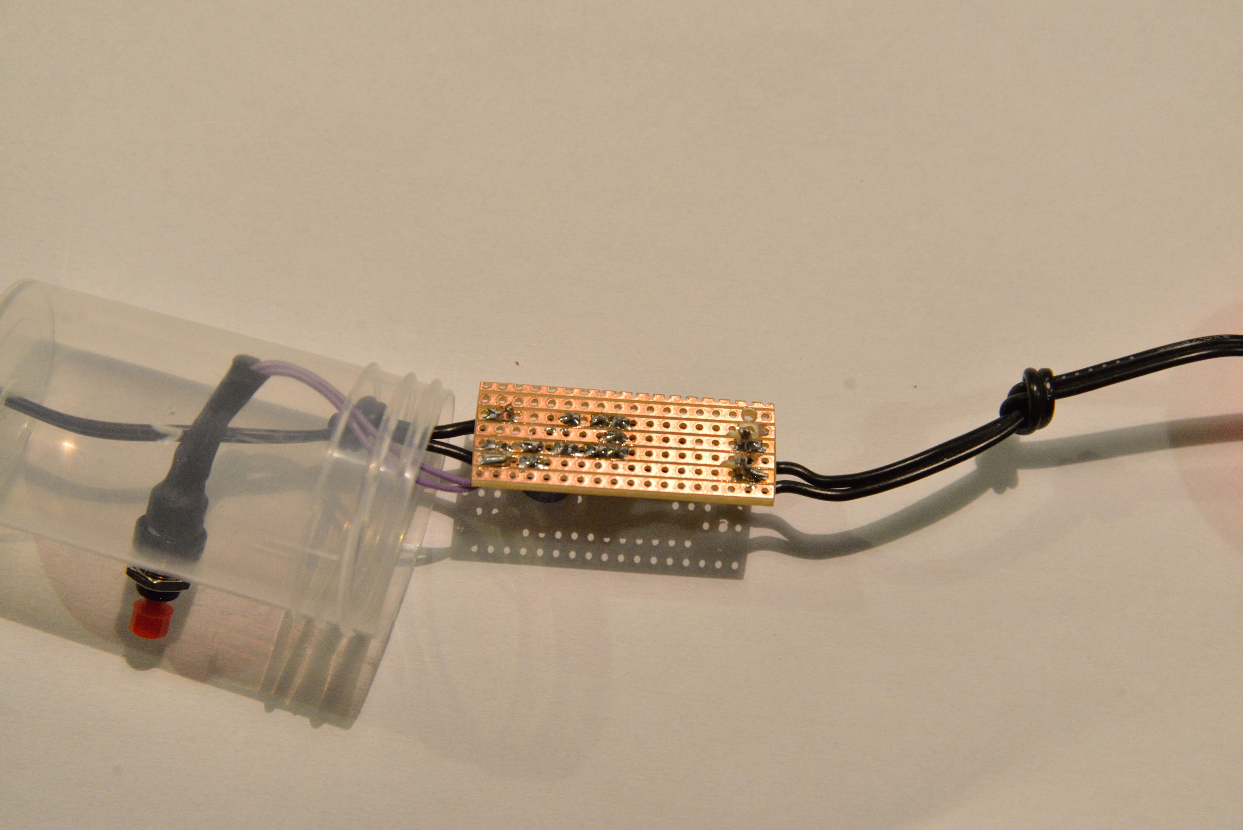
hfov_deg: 30.9
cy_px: 415
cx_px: 622
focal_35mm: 65
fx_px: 2245
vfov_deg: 20.9
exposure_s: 1/80
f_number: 6.3
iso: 1800
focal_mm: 65
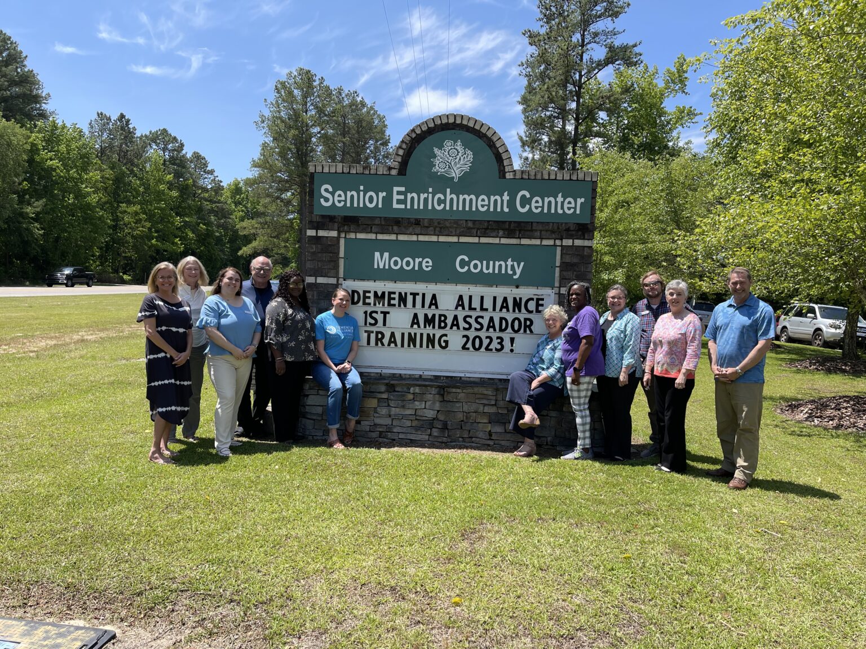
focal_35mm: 26
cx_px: 433
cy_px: 324
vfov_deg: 53.1
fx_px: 650
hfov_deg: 67.3
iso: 50
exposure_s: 1/2660
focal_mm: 5.1
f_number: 1.6
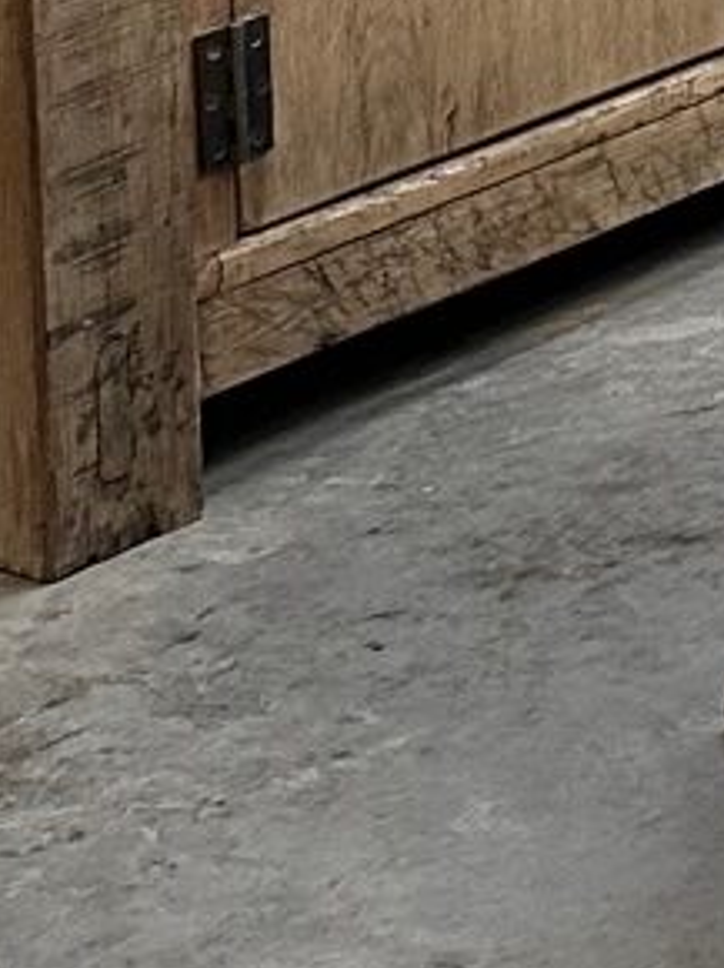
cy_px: -611
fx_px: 4664
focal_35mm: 167
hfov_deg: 7.8
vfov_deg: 11.2
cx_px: 2062
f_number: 1.78
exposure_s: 1/91
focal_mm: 6.86
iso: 250
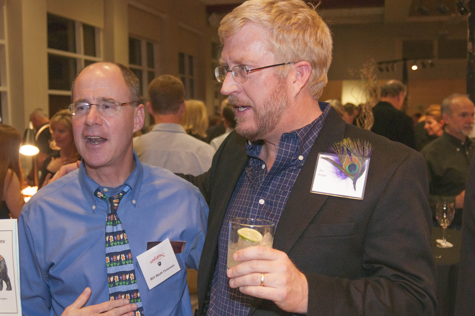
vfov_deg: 28.4
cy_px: 159
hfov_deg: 41.5
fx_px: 627
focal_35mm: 48
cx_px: 240
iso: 360
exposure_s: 1/100
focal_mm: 31
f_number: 3.5
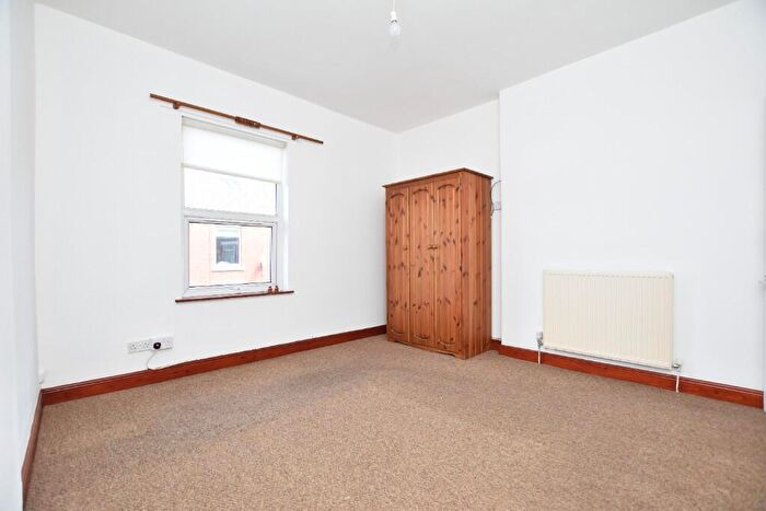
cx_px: 383
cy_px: 256
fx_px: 319
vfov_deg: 77.4
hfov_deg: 100.4
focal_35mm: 15
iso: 500
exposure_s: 1/250
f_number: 3.5
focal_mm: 10
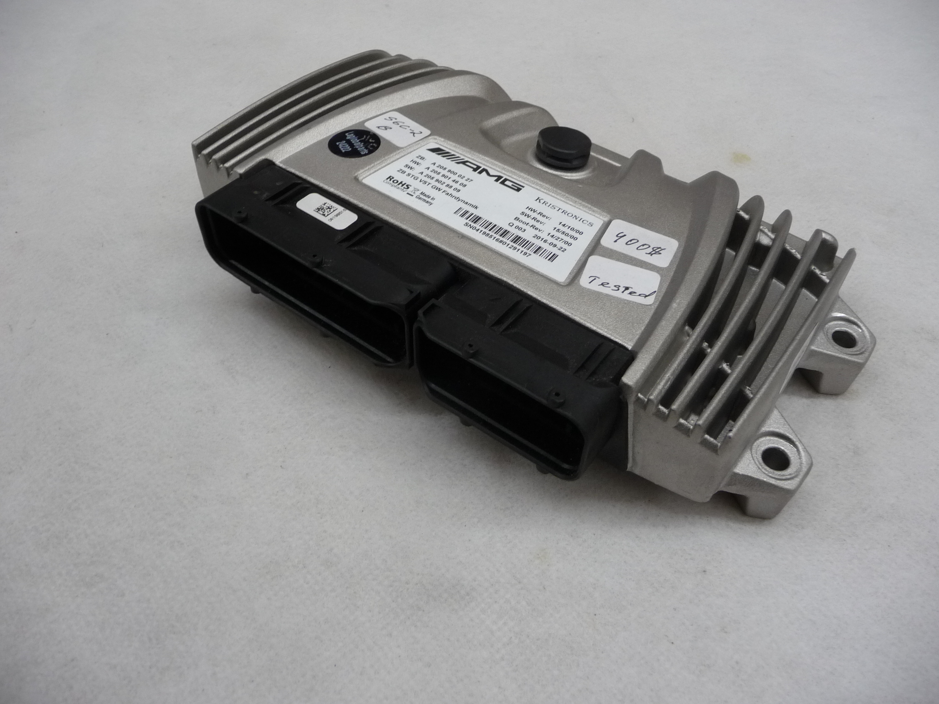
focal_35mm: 28
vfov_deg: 49.7
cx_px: 470
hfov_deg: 63.4
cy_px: 352
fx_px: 760
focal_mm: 4.7
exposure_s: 1/30
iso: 160
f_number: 3.3
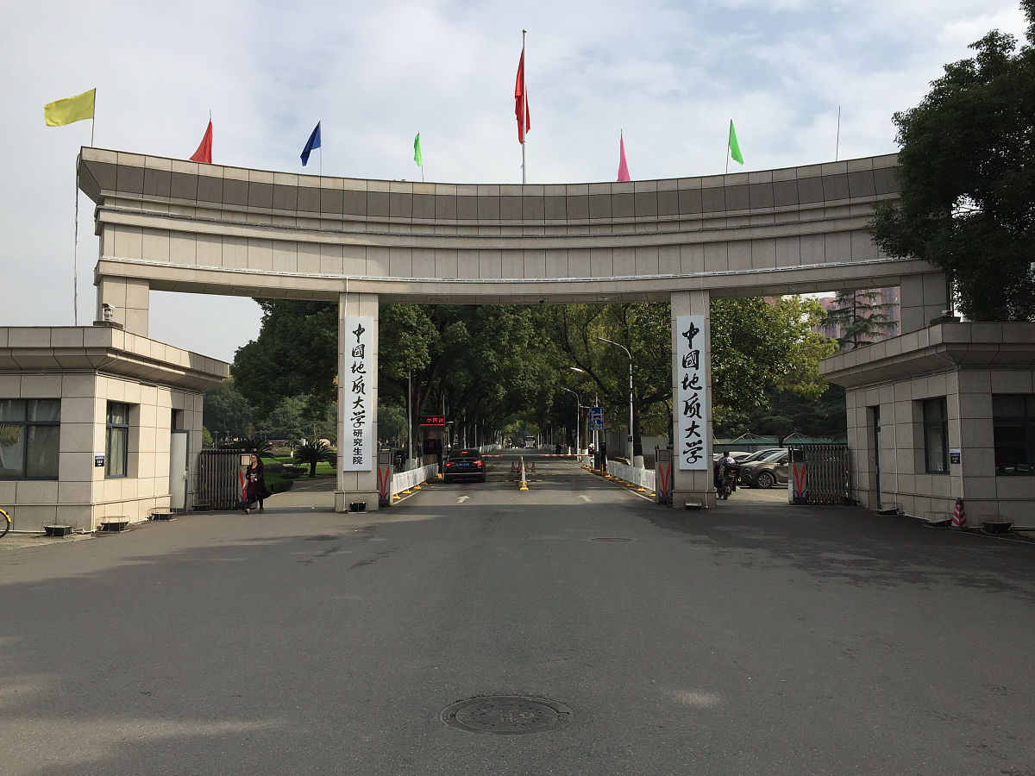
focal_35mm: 29
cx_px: 518
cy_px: 388
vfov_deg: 48.2
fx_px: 867
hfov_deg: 61.7
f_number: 2.2
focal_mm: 4.15
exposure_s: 1/2639
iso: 32
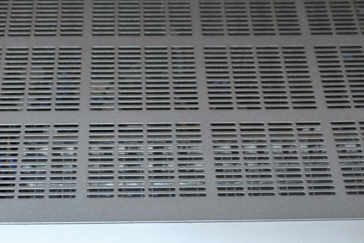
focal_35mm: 68
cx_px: 134
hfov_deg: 29.5
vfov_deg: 20.1
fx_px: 688
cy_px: 124
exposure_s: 1/15
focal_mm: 18
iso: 800
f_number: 3.5
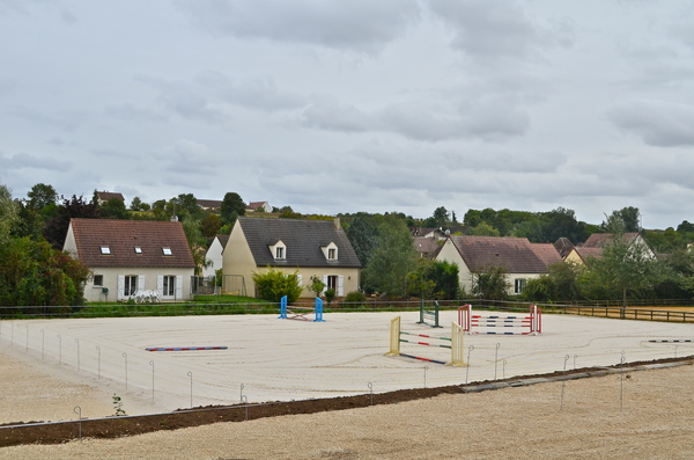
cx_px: 347
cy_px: 230
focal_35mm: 44
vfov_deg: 30.7
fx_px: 837
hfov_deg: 45.1
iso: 100
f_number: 8
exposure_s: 1/250
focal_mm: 29
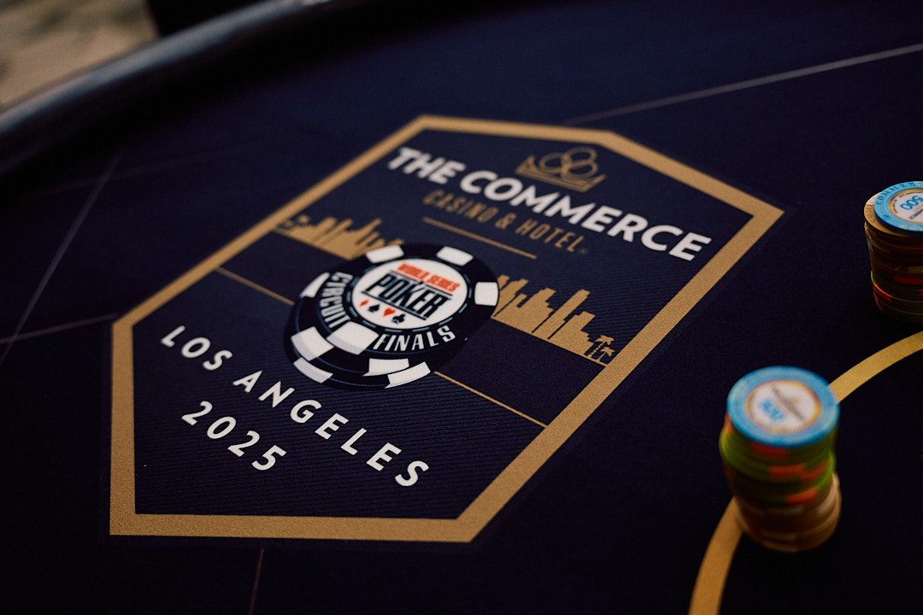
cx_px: 462
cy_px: 308
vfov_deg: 34.1
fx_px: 1002
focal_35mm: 39
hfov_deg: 49.4
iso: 500
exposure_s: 1/125
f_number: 2.8
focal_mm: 39.1
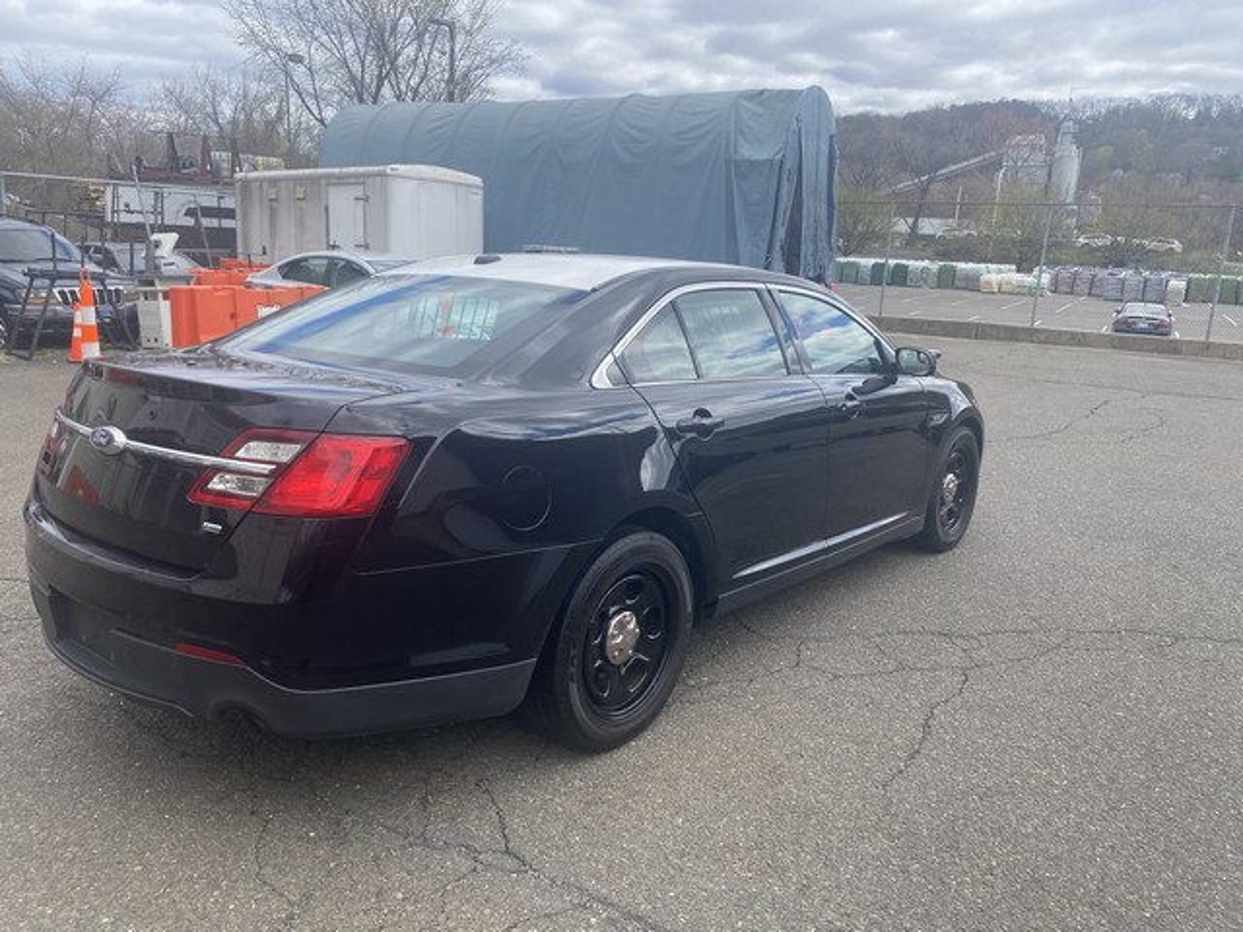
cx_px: 622
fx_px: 934
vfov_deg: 53.1
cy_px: 466
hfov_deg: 67.3
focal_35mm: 26
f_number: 1.8
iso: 32
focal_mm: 4.25
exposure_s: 1/1464
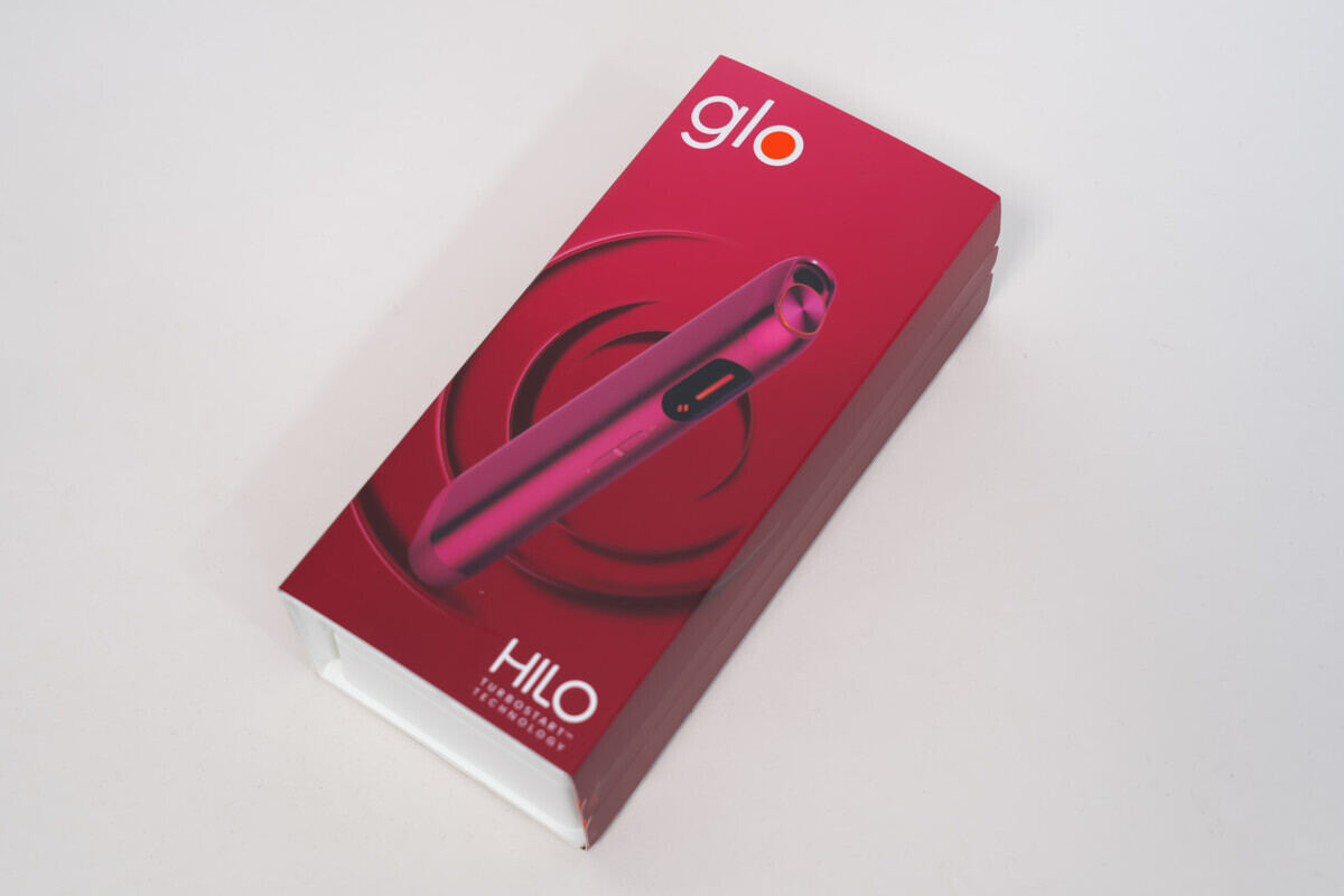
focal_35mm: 46
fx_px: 1717
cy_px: 448
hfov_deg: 42.7
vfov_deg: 29.2
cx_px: 672
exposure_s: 1/10
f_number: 6.3
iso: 100
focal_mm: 46
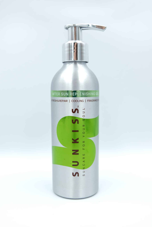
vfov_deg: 54.4
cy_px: 114
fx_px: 221
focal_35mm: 35
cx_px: 76
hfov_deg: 37.9
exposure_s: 1/80
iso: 100
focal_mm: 23.2
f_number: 4.2
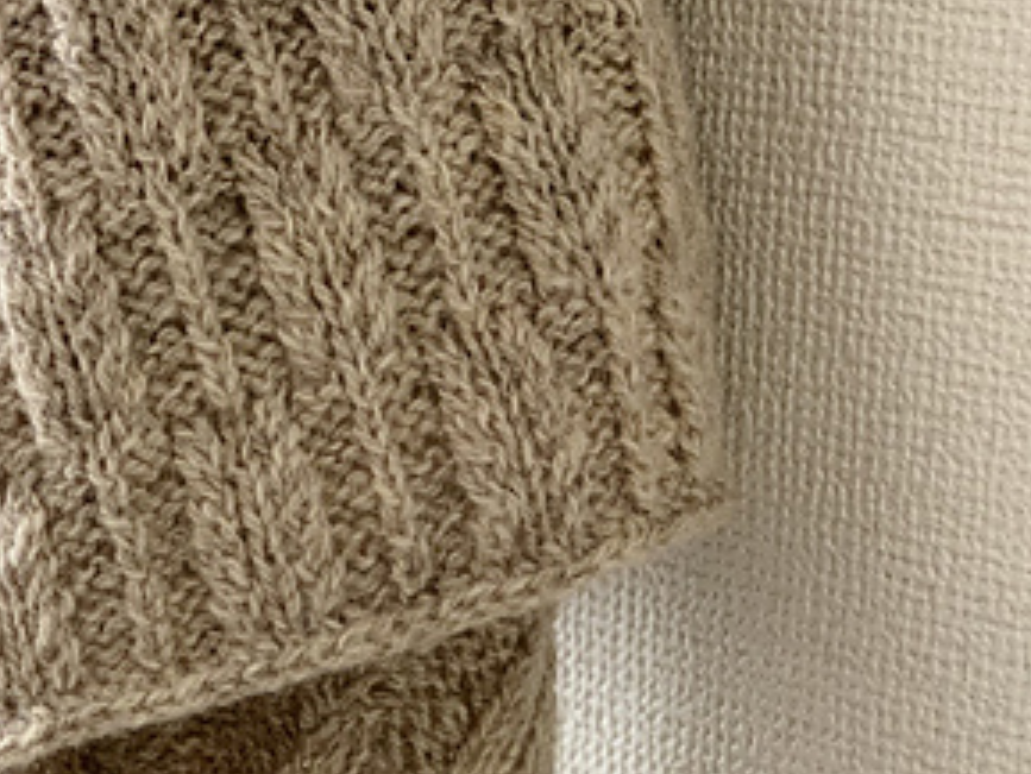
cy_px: 325
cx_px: 46
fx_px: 3427
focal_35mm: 115
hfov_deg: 16.8
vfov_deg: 12.9
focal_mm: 6
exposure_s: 1/60
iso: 200
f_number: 2.4
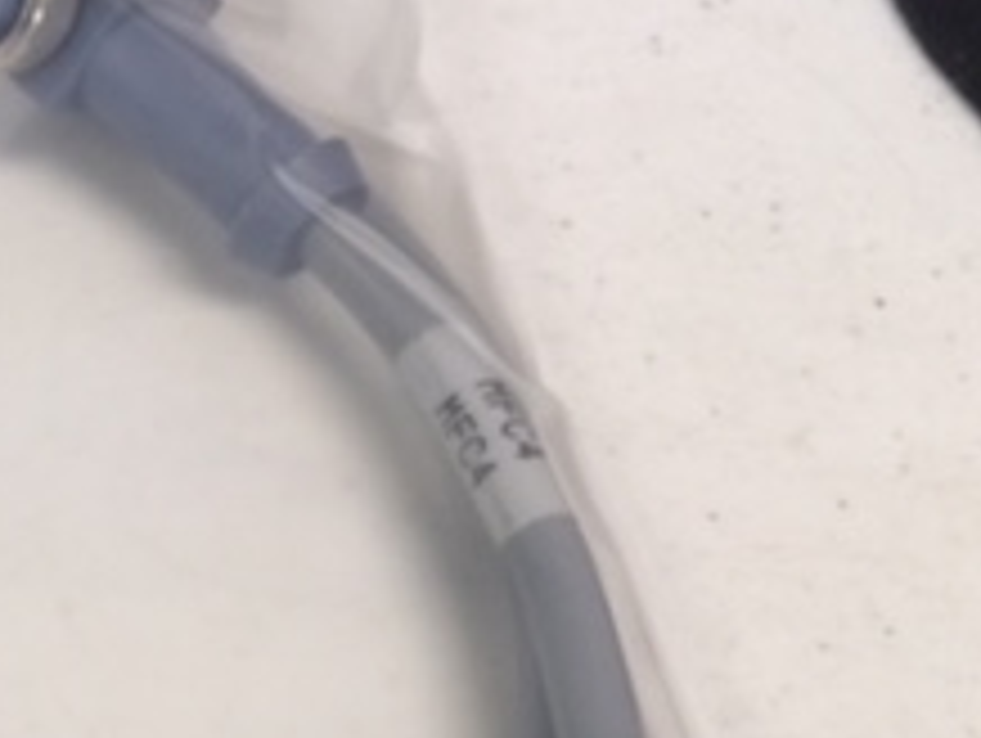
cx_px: -423
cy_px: 716
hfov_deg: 20.3
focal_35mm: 85
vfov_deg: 17.1
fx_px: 2412
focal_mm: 4.15
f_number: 2.2
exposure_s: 1/30
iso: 32
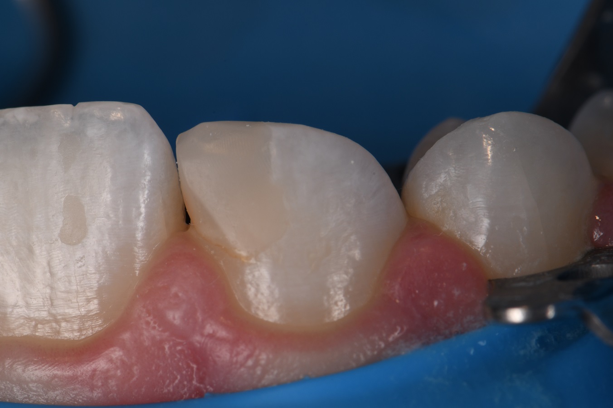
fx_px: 2672
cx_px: 306
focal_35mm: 157
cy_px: 204
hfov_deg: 13.1
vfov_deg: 8.7
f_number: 32
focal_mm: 105
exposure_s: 1/160
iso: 200
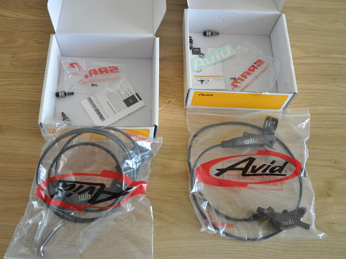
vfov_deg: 39.7
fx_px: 360
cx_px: 155
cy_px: 130
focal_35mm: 36
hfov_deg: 51.3
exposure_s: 1/60
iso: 800
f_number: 4
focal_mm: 22
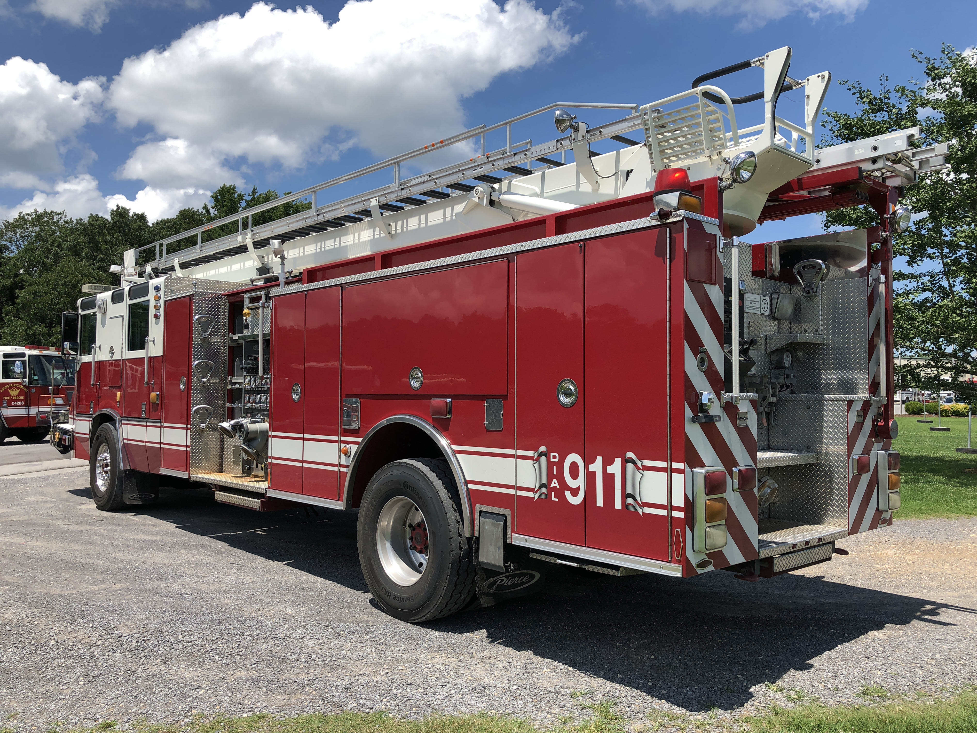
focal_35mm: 28
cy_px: 366
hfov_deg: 63.4
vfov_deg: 49.7
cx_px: 488
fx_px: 790
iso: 20
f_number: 1.8
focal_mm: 4
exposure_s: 1/1845
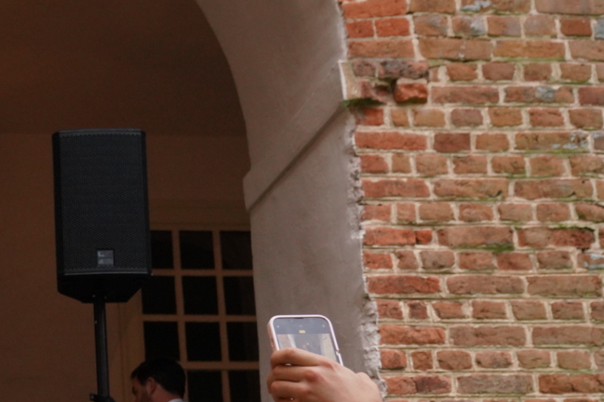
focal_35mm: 92
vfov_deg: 14.4
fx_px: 1543
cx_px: -182
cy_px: 473
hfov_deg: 20.3
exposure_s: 1/200
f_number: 5
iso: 3200
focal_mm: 34
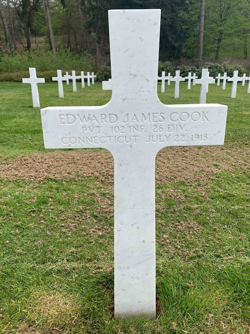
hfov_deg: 53.1
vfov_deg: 67.3
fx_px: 250
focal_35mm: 26
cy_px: 167
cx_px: 125
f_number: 1.8
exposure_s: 1/856
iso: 25
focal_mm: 4.25
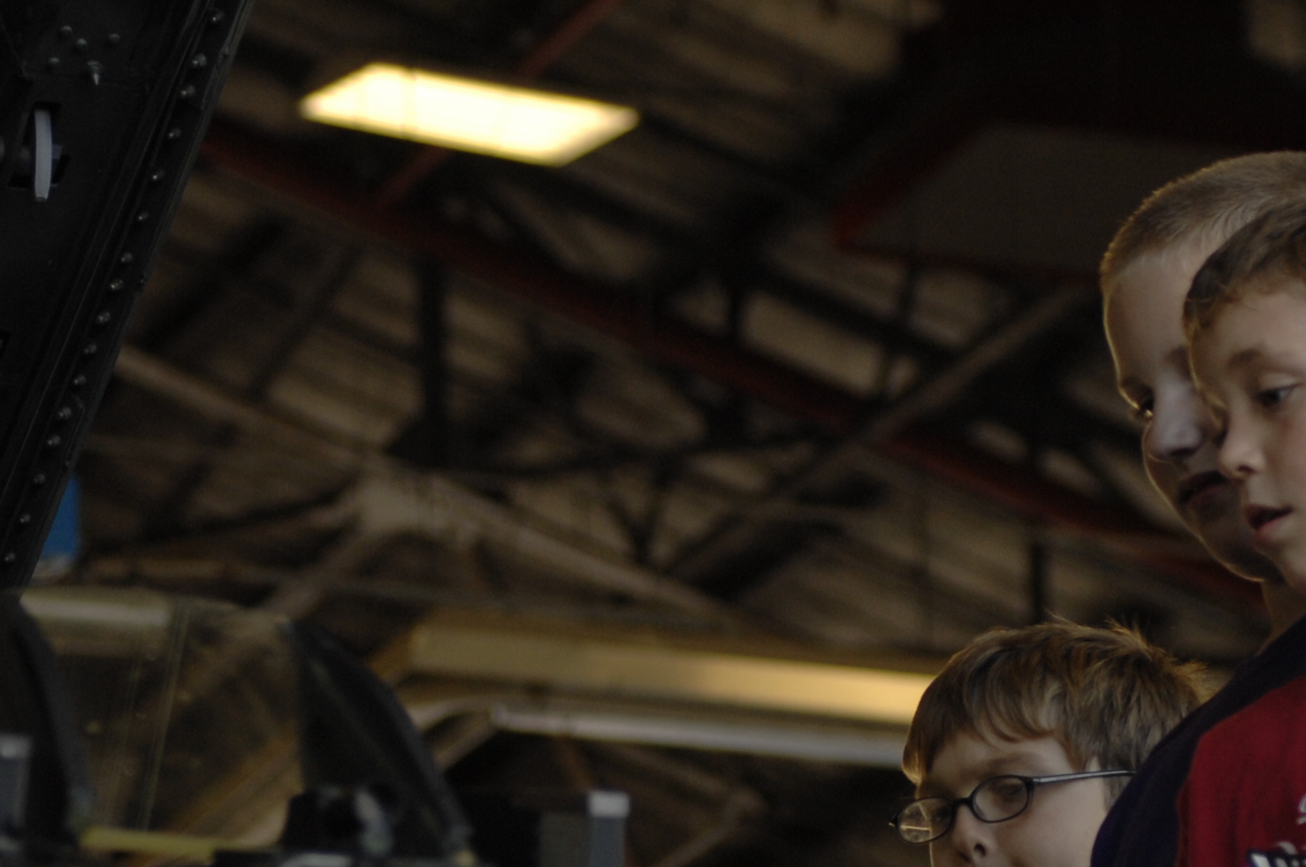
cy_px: 498
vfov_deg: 5.7
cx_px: 541
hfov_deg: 8.6
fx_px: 8676
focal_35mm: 239
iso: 200
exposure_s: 1/100
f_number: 2.8
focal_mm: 55
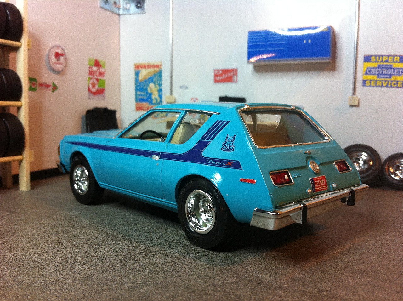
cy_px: 150
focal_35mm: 35
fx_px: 407
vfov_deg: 40.6
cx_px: 202
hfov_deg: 52.7
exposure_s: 1/30
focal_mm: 3.85
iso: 100
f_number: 2.8
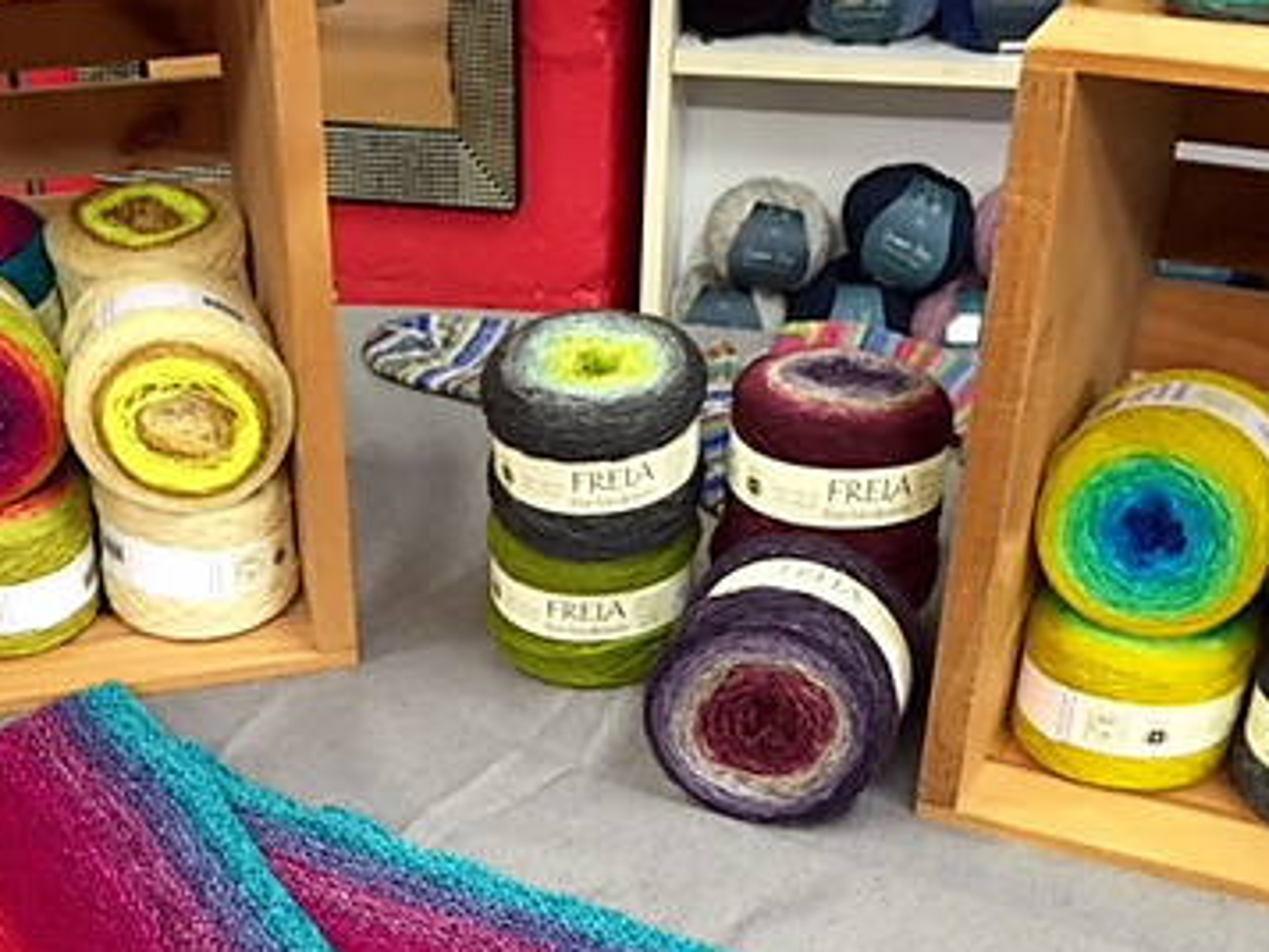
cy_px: 991
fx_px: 1907
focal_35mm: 52
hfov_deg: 36.6
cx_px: 487
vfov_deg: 26.3
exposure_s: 1/30
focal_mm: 4.15
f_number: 2.2
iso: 200
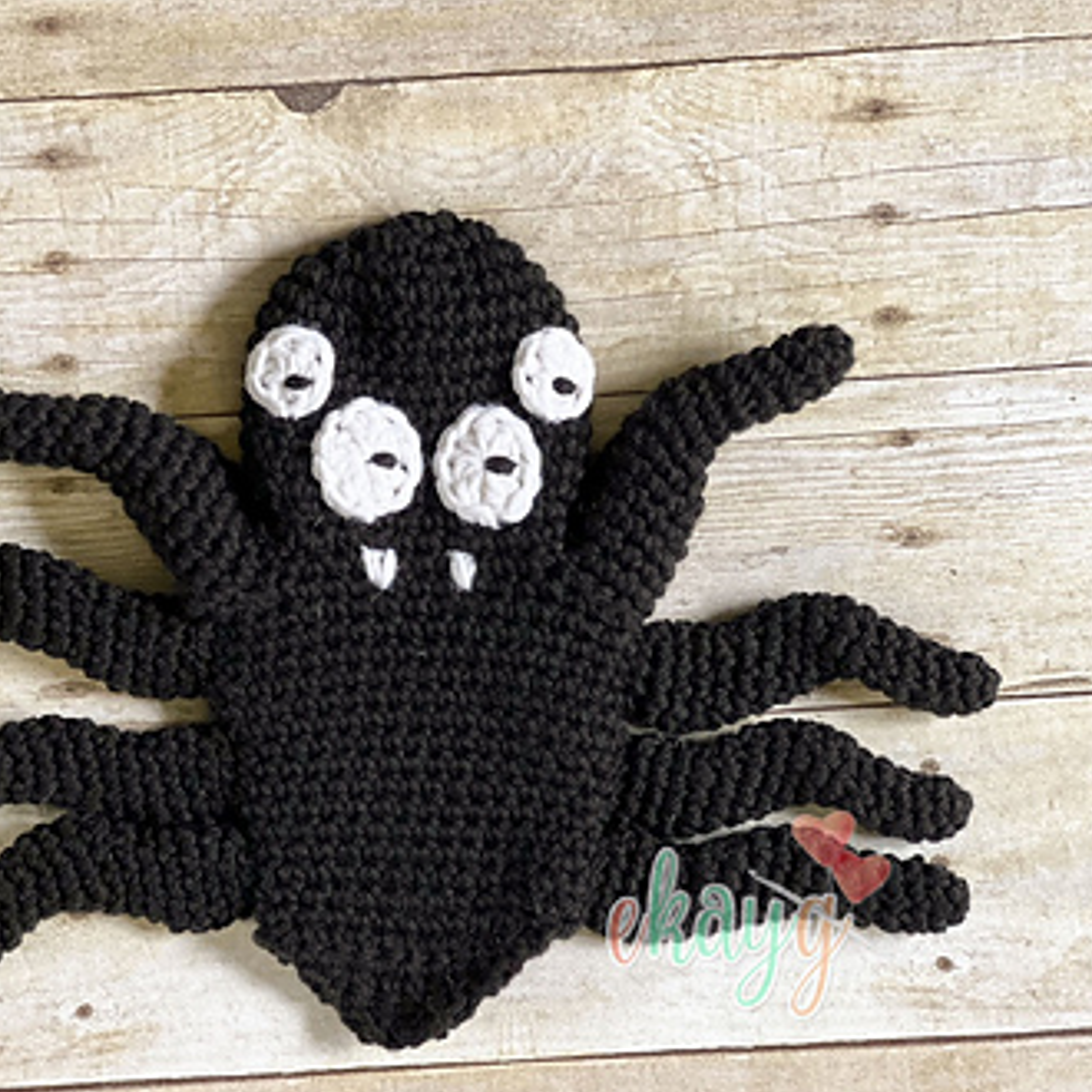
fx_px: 3676
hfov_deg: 16.9
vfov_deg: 16.9
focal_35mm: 103
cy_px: 617
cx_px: 374
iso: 250
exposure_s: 1/40
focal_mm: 9
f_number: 2.8
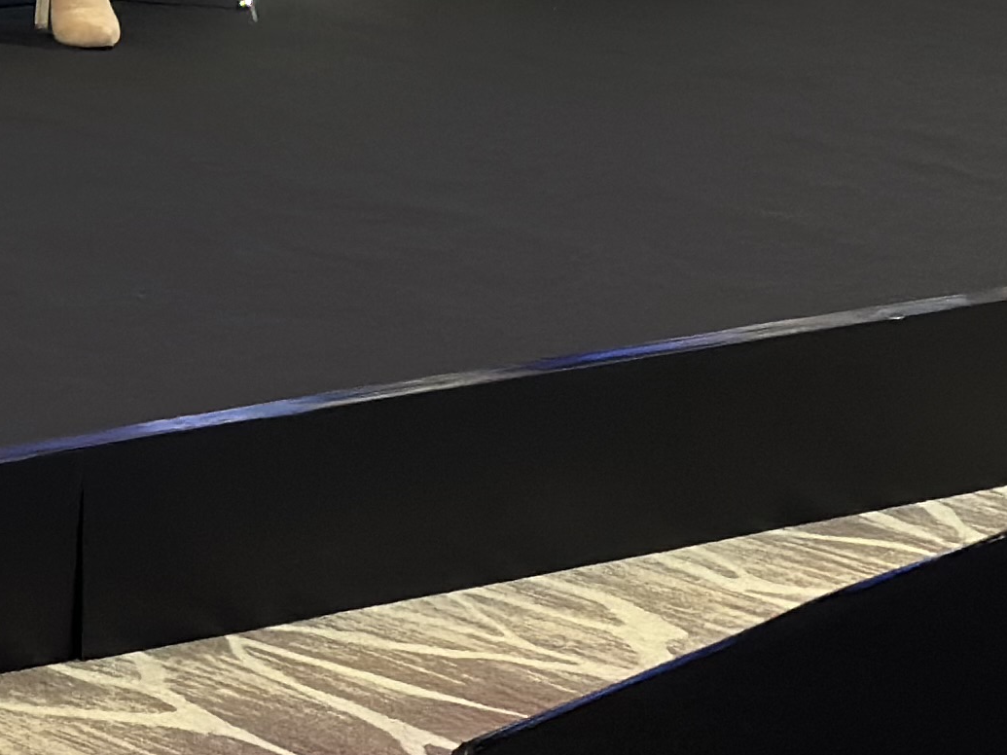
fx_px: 5439
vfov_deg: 7.6
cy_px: -694
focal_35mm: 187
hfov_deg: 10.2
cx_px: -492
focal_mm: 6.86
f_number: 1.78
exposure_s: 1/71
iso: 80
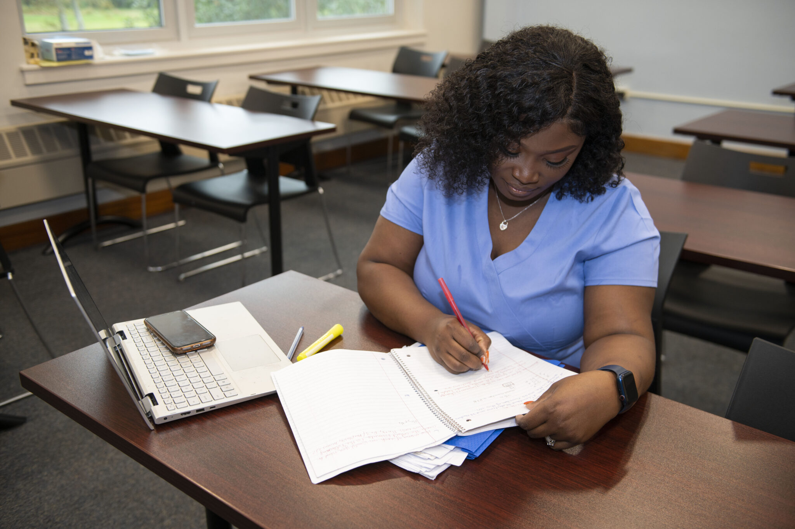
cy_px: 264
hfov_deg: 53.2
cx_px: 398
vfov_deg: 36.8
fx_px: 795
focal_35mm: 36
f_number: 3.2
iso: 400
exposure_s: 1/200
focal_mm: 36
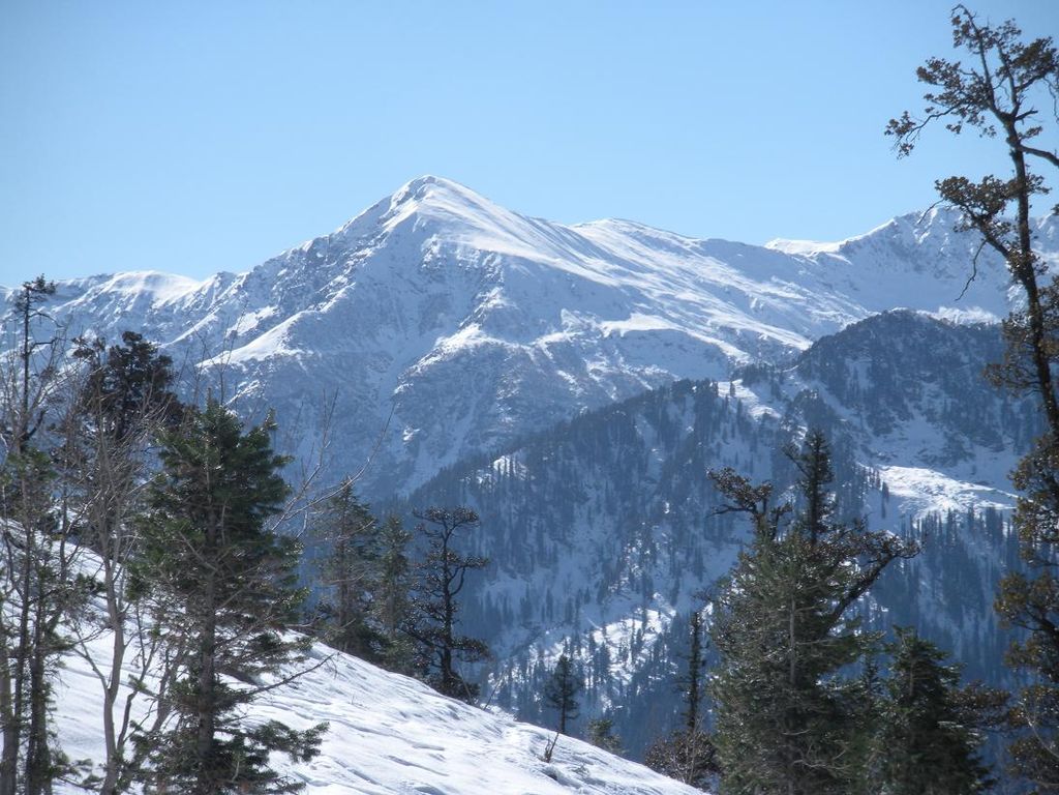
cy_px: 398
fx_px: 5507
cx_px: 530
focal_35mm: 180
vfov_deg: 8.2
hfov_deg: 11.0
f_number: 5.6
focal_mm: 31.5
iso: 64
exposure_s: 1/424
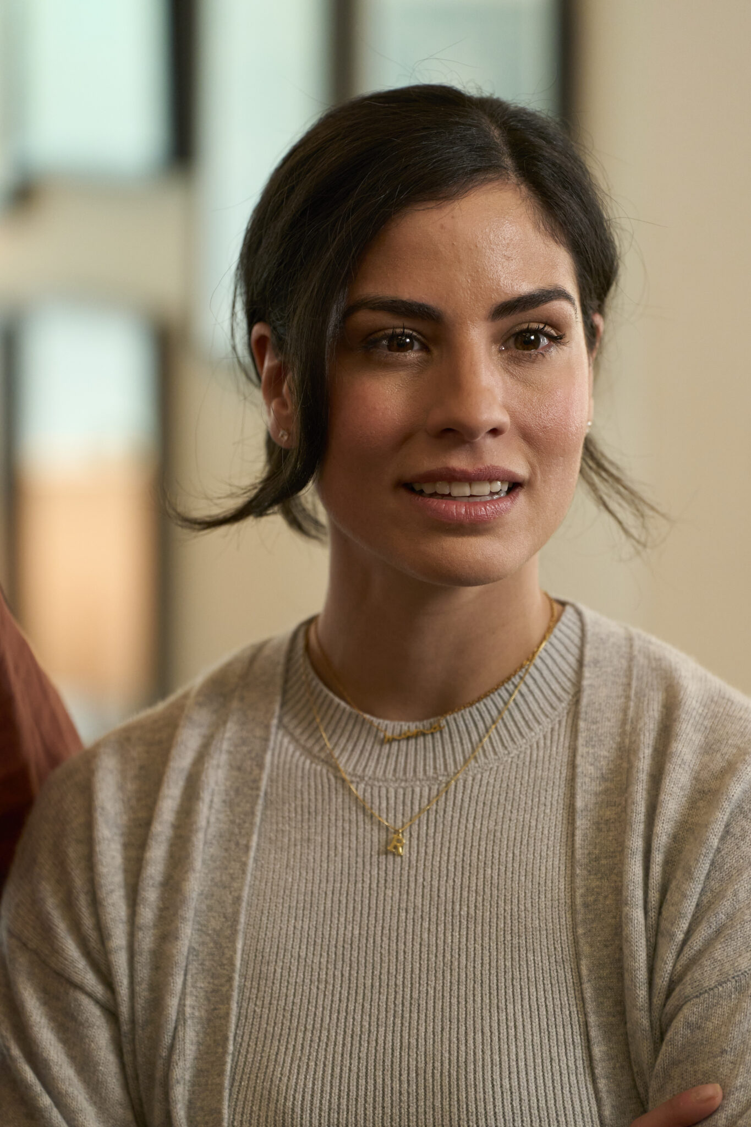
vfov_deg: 10.3
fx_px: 6259
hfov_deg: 6.9
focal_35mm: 200
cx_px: 376
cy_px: 564
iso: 3200
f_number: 3.5
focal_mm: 200
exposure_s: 1/200
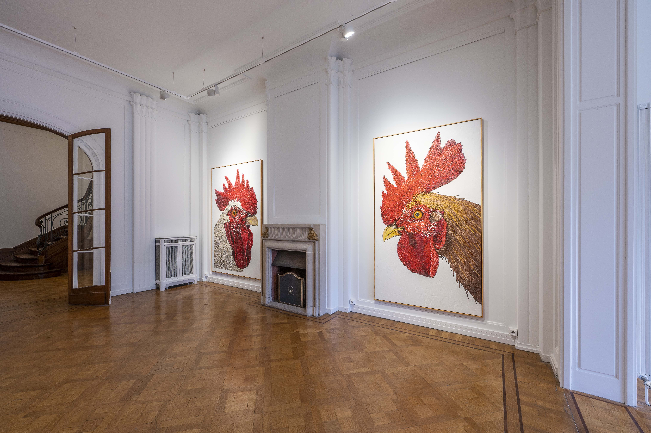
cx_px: 326
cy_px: 216
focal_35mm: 14
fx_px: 253
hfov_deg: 104.3
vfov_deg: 81.1
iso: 200
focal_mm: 14
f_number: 8
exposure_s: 1/15
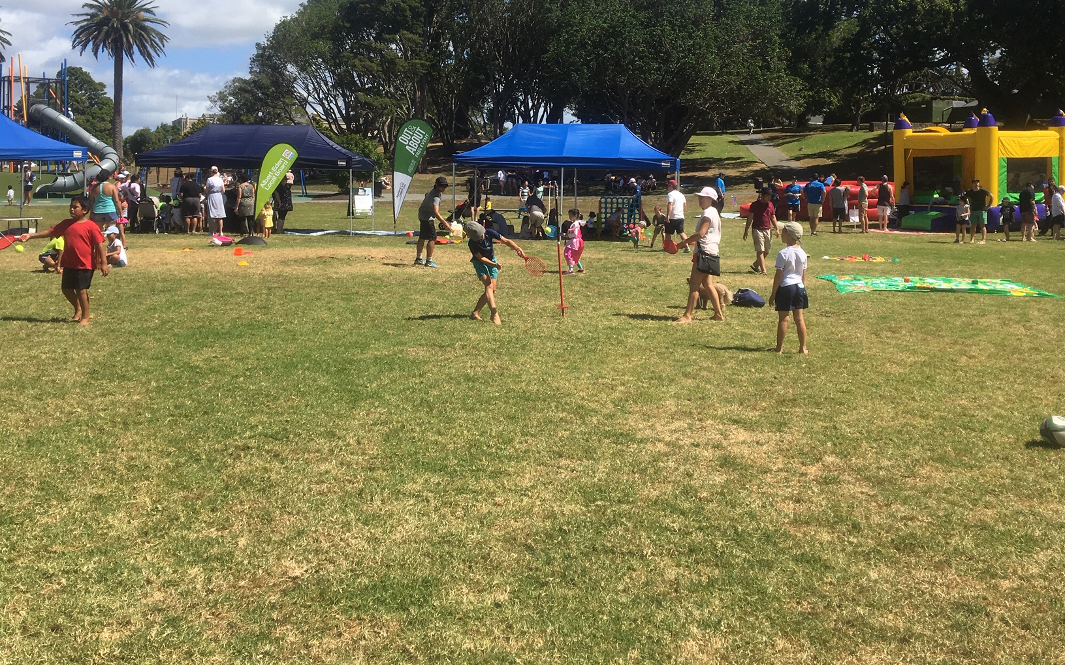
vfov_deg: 33.0
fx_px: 1103
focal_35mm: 38
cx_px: 522
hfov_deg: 51.5
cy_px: 177
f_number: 2.2
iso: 25
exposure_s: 1/2262
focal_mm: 4.15
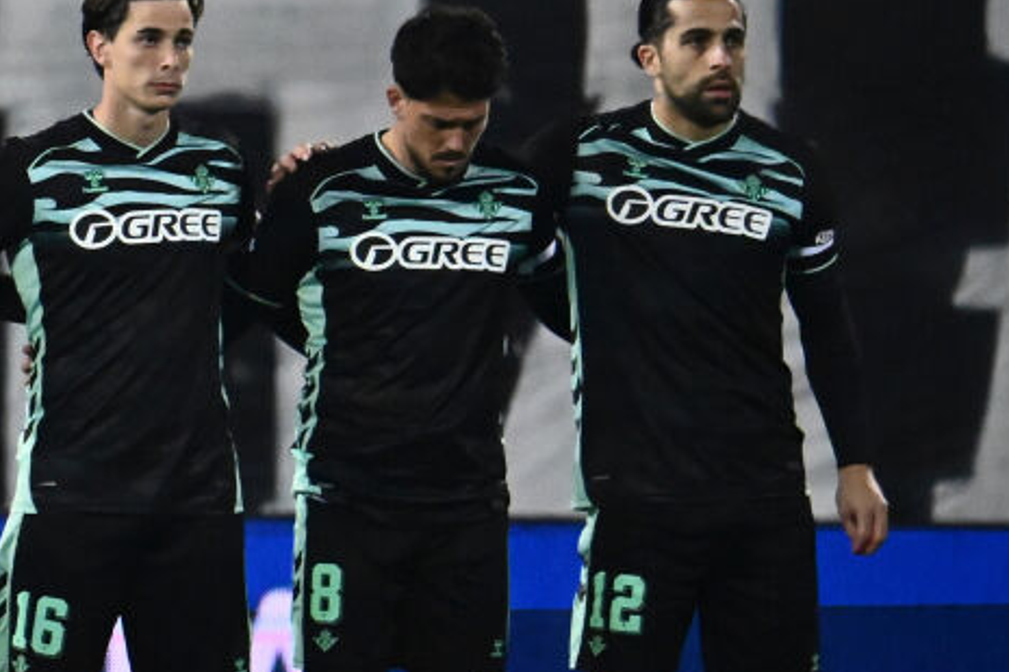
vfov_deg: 0.9
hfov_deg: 1.4
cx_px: -797
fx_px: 41758
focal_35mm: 1490
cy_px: 18
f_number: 6
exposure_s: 1/1600
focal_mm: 393
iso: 12800
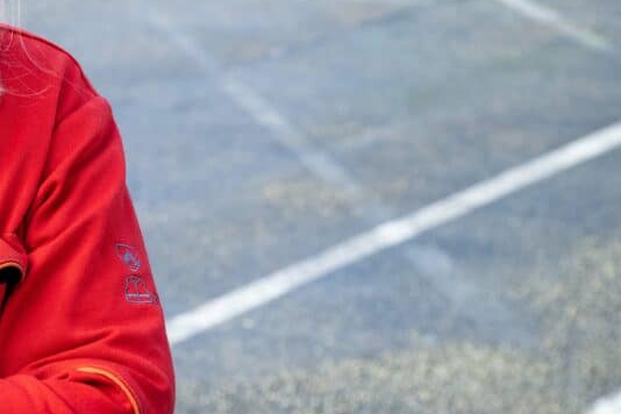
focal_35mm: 115
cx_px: -130
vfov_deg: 11.8
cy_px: 50
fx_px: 1984
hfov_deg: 17.0
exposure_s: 1/400
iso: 280
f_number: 4.5
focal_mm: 40
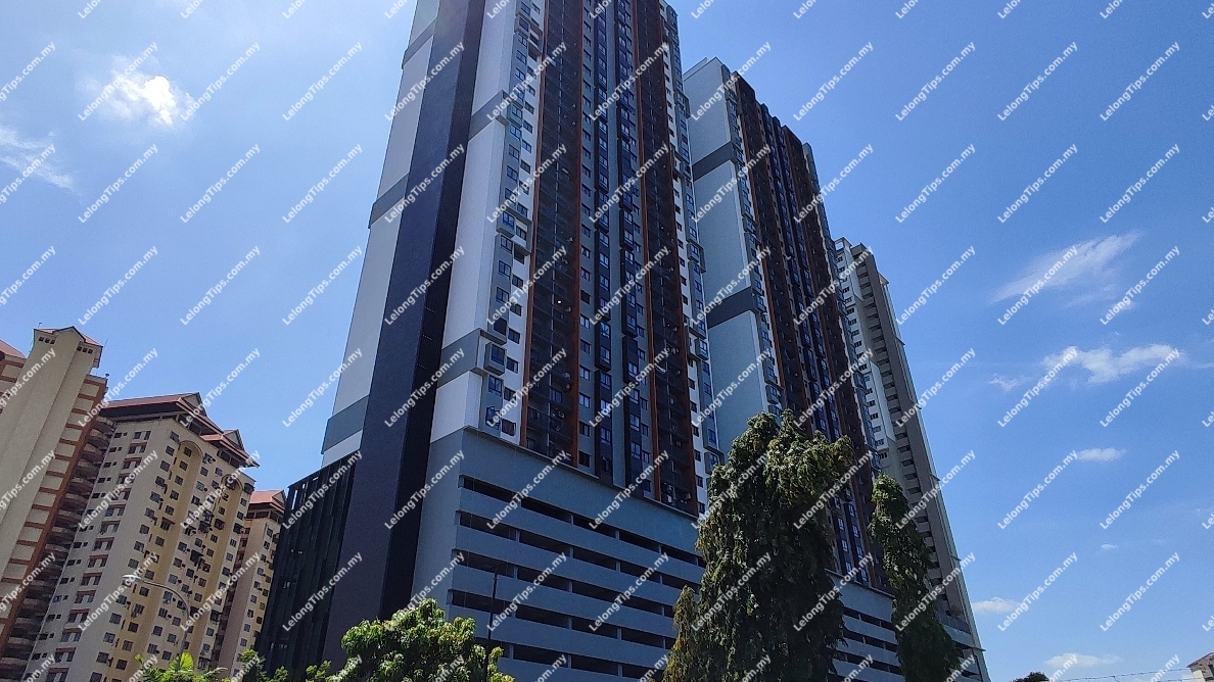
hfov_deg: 92.6
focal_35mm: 18
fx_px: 579
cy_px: 295
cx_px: 591
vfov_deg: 60.8
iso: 50
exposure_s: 1/2567
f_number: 2.2
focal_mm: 1.65
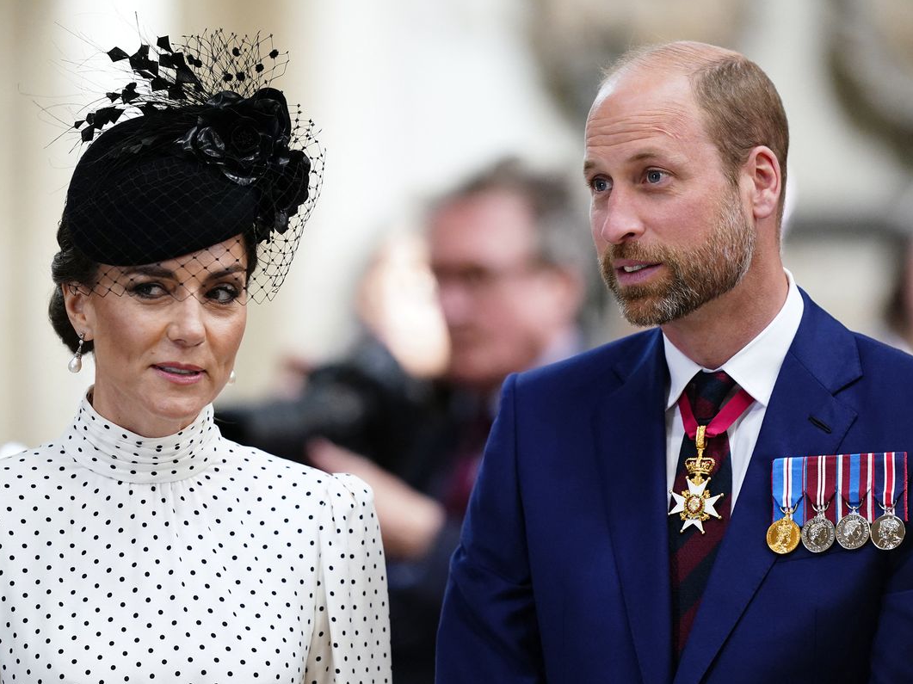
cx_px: 439
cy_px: 341
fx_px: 11469
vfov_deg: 3.4
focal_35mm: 435
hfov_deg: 4.6
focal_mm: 400
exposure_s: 1/250
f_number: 2.8
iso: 3200
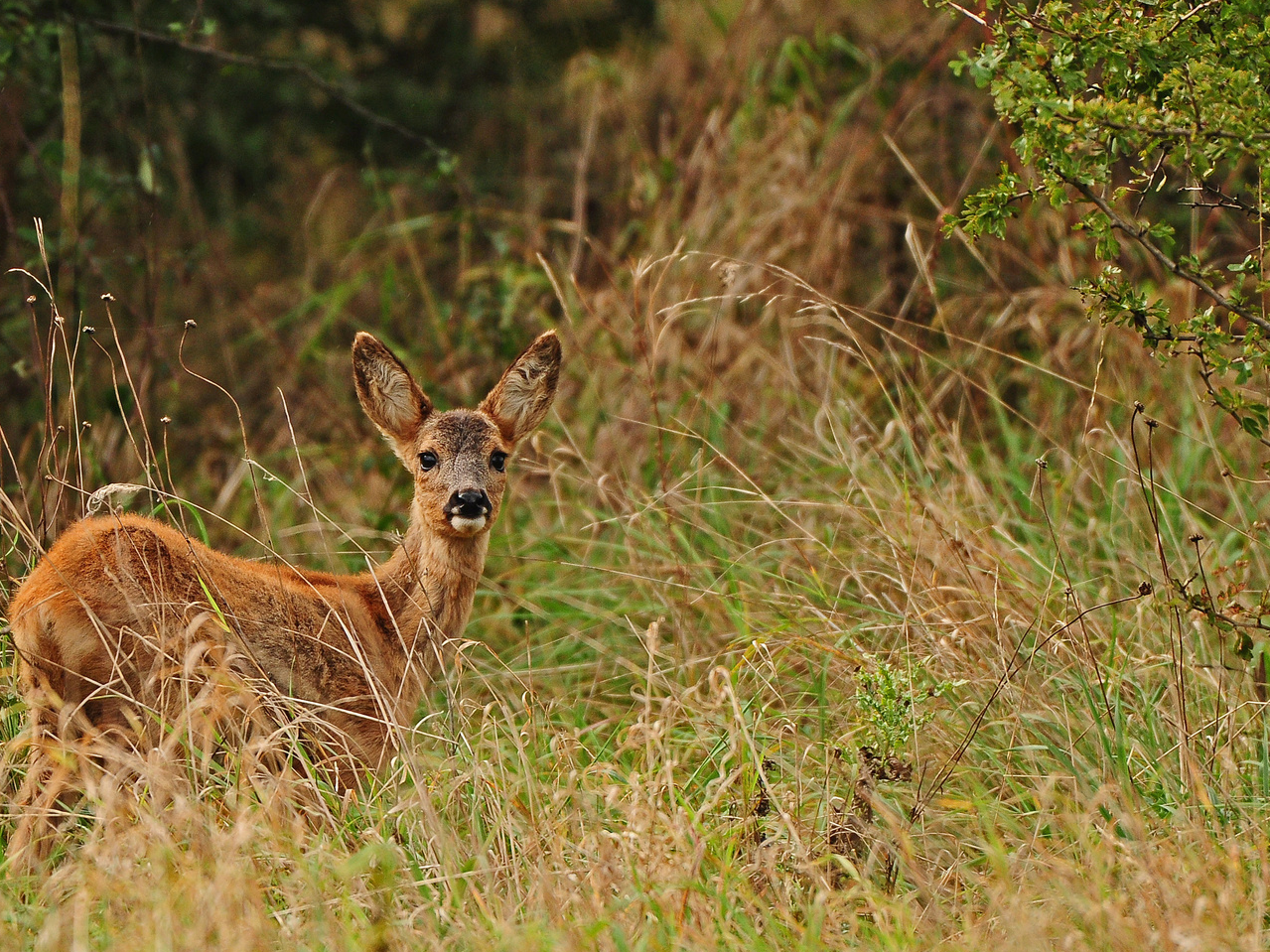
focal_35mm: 806
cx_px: 467
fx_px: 29568
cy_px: 493
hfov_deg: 2.5
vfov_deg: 1.8
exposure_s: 1/800
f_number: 5.6
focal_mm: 440
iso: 400
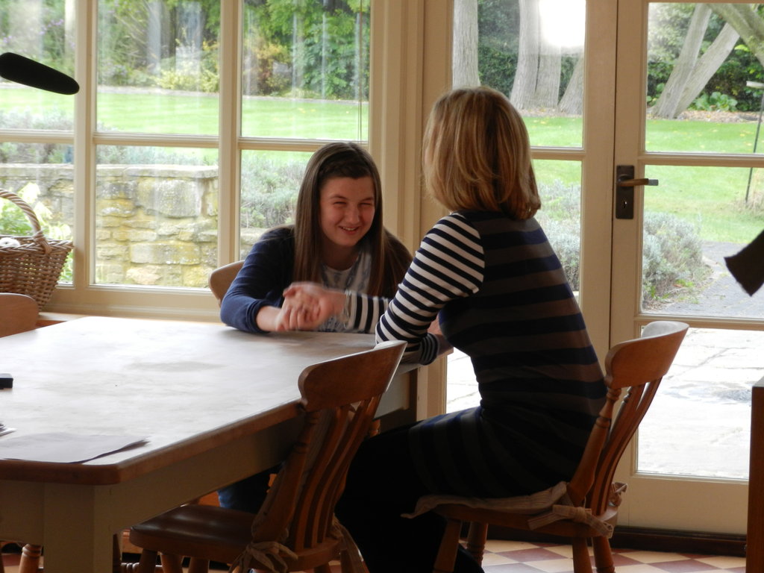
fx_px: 2869
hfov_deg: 15.2
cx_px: 382
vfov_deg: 11.4
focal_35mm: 130
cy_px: 286
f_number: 5
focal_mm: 23.1
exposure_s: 1/30
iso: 250
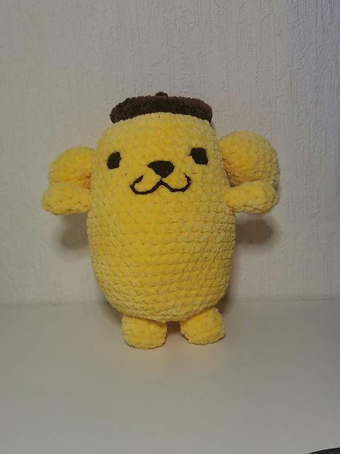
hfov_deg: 40.7
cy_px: 227
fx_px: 458
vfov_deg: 52.6
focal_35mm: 35
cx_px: 170
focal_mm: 5.56
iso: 100
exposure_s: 1/100
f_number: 1.6
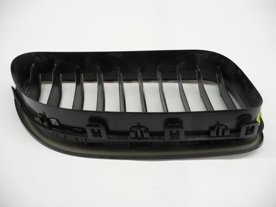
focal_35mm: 28
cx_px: 138
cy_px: 104
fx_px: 223
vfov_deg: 49.7
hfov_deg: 63.4
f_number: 3.3
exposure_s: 1/30
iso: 250
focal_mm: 4.7
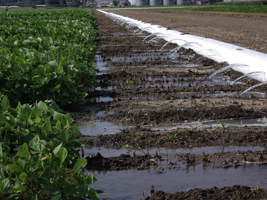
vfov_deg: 13.0
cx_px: 134
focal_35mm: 114
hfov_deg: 17.3
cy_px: 100
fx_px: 879
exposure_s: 1/500
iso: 50
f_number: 5.4
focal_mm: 23.7
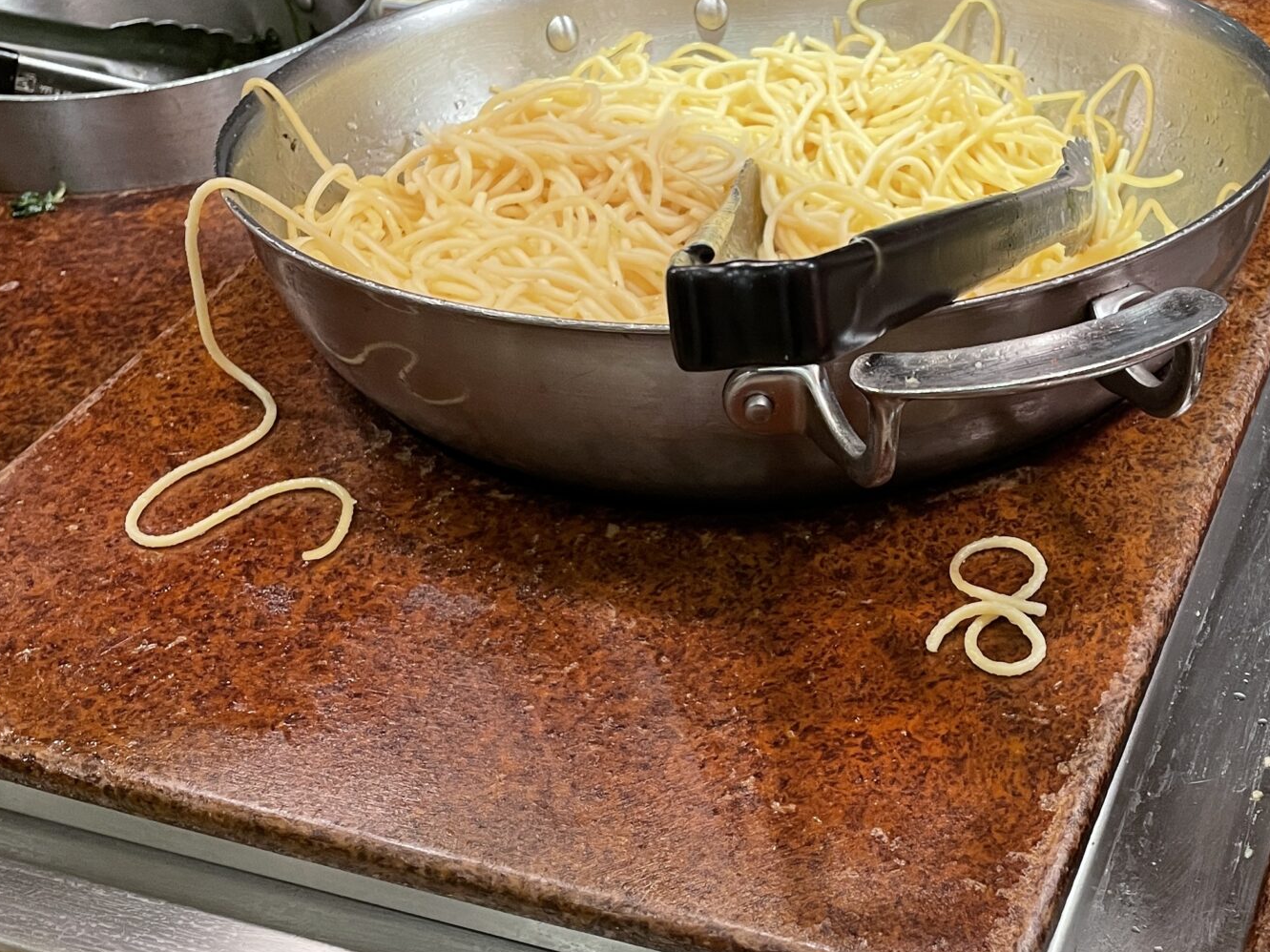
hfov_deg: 37.3
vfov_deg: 29.0
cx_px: 951
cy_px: 607
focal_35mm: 50
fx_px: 1834
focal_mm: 4.2
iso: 160
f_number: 1.6
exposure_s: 1/60
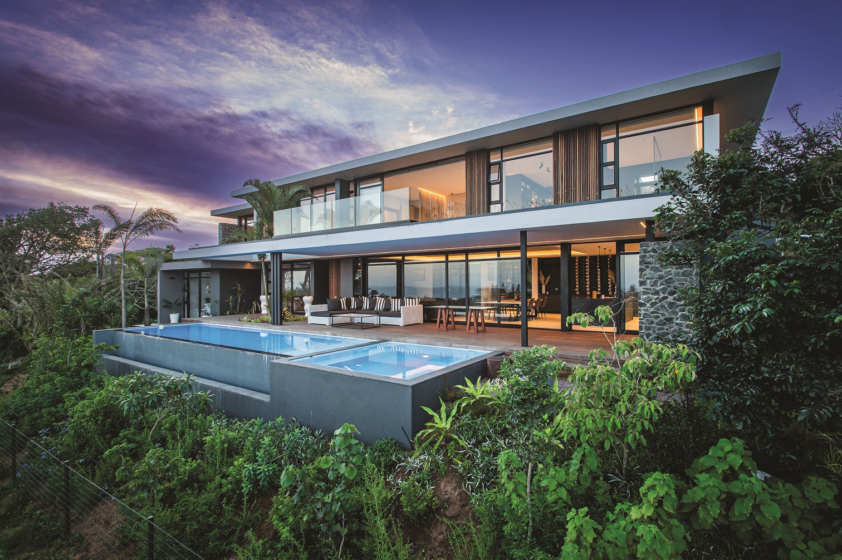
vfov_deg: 70.4
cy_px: 280
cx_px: 421
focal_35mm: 17
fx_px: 397
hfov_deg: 93.3
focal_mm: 17
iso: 640
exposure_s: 1/60
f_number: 6.3
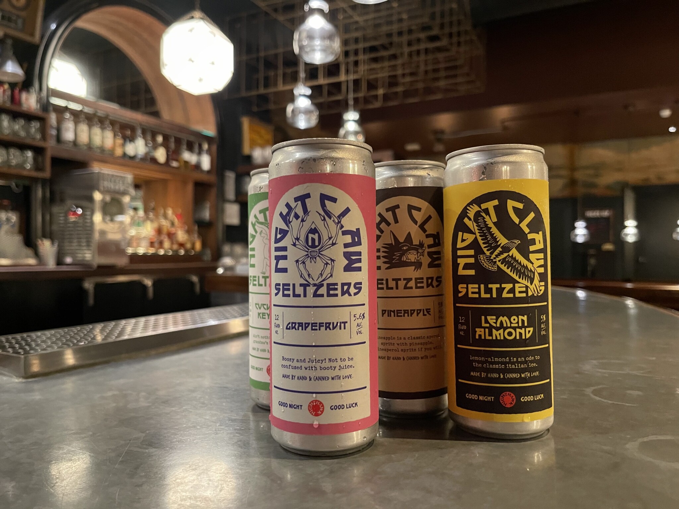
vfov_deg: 53.1
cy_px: 254
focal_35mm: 26
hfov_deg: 67.3
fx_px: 510
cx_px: 340
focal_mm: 5.1
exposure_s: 1/30
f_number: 1.6
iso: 640
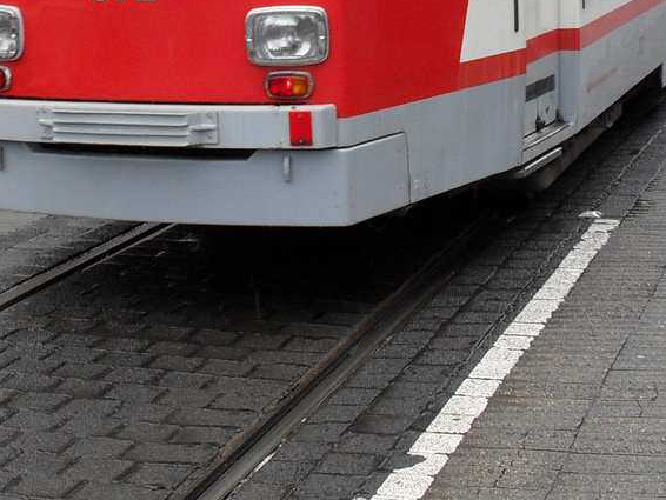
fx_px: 1713
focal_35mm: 89
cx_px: 300
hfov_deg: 22.0
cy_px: -107
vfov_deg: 15.9
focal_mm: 6.3
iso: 100
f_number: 3.2
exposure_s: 1/250
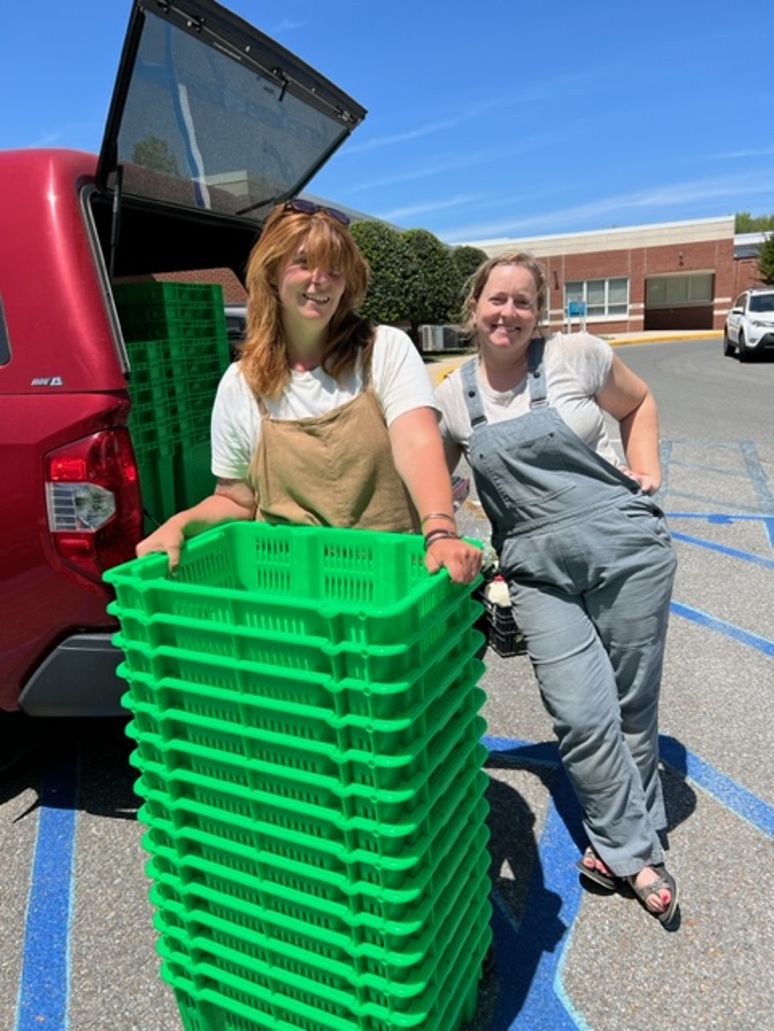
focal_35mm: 26
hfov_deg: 53.1
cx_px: 387
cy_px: 516
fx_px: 775
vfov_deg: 67.3
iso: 50
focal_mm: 5.7
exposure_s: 1/4274
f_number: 1.5
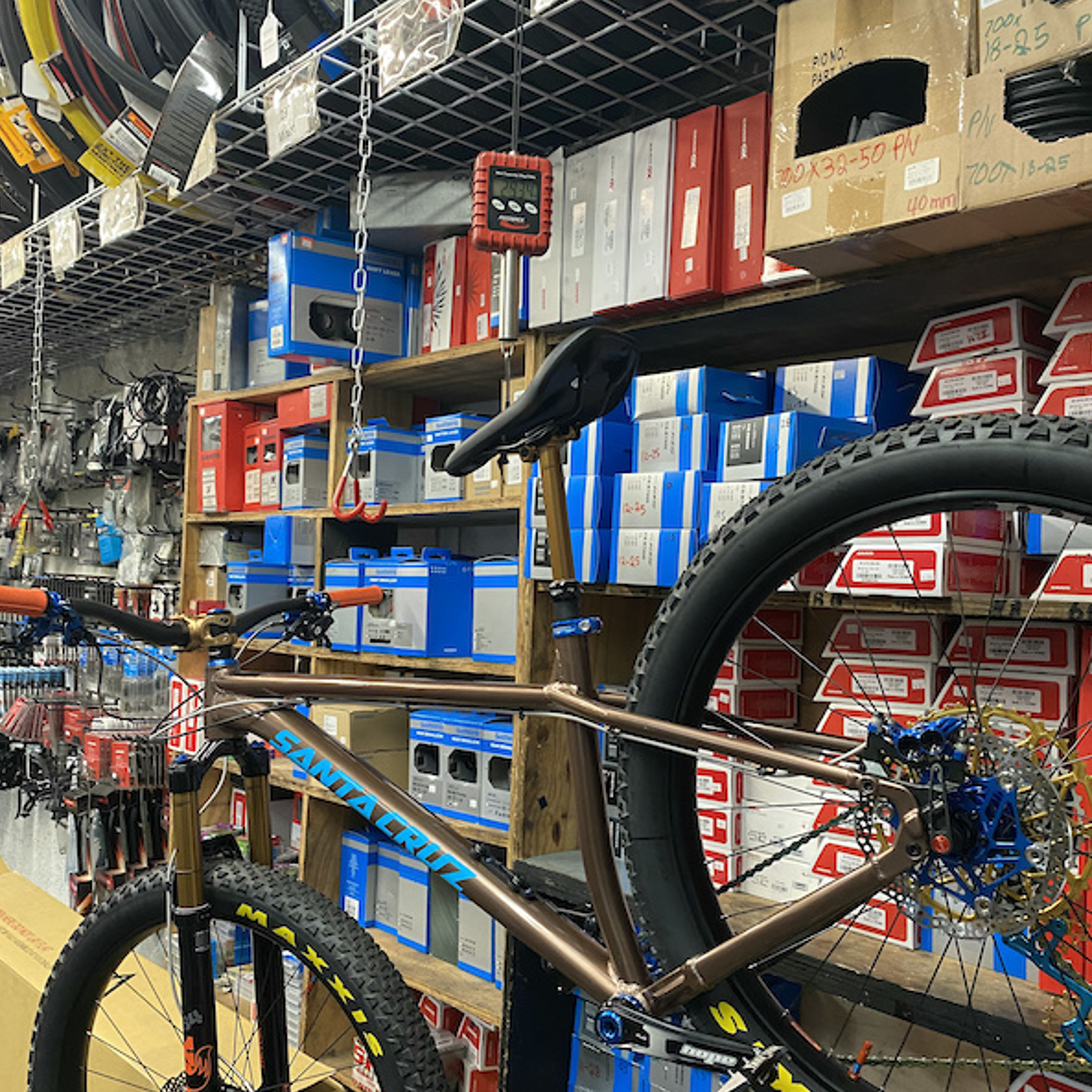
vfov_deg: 52.4
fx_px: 1106
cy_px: 600
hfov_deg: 52.5
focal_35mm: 31
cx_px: 547
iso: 250
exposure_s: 1/60
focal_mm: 4.25
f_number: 1.8
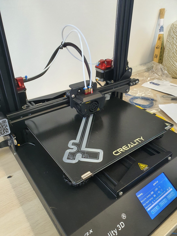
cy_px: 118
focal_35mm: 26
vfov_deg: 67.3
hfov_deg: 53.1
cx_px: 88
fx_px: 177
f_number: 2.4
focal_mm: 4.3
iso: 320
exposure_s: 1/50
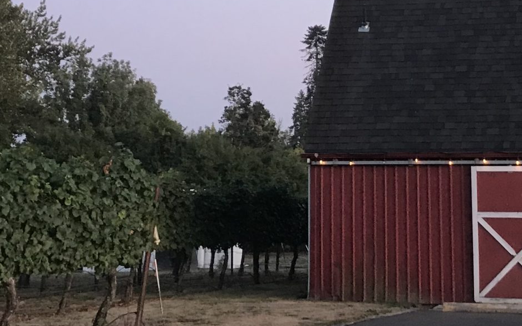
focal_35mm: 81
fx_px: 1152
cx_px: 365
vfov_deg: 15.9
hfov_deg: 25.3
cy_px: 19
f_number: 1.8
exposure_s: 1/15
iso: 40
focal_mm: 3.99
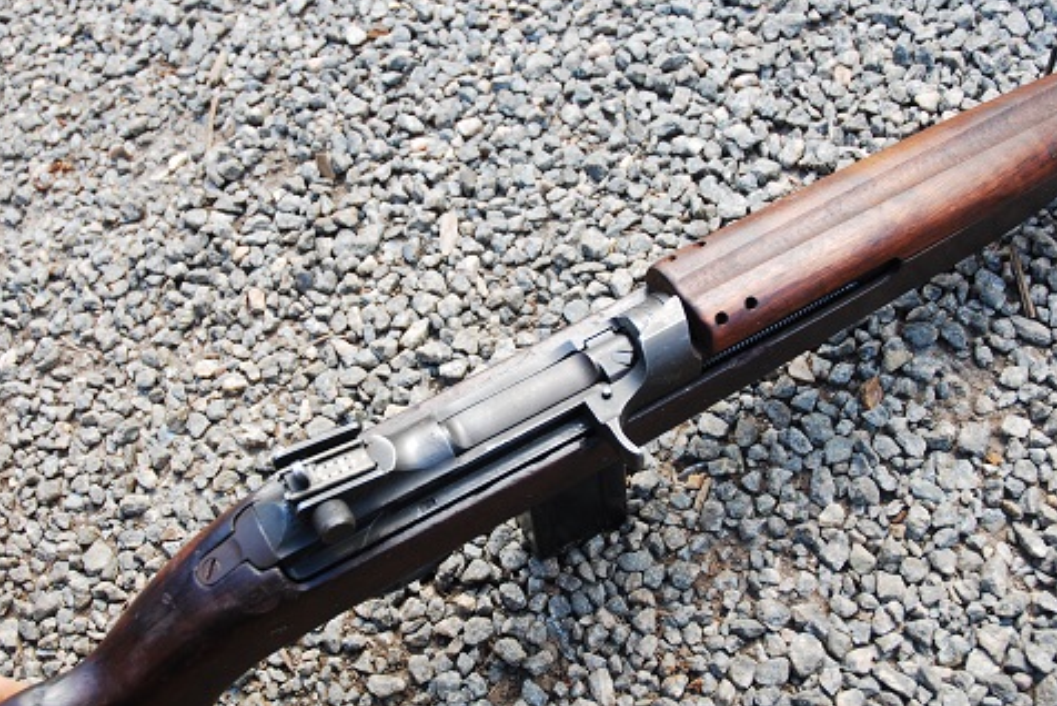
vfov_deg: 38.9
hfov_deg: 55.7
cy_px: 365
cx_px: 480
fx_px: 999
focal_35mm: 34
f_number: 5
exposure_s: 1/100
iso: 200
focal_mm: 18
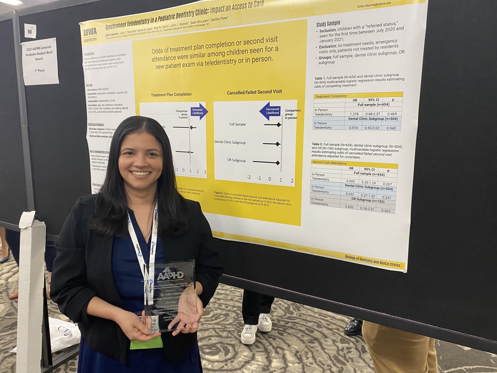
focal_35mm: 26
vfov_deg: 53.1
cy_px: 186
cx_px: 248
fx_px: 373
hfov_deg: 67.3
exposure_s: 1/60
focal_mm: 4.25
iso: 160
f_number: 1.8
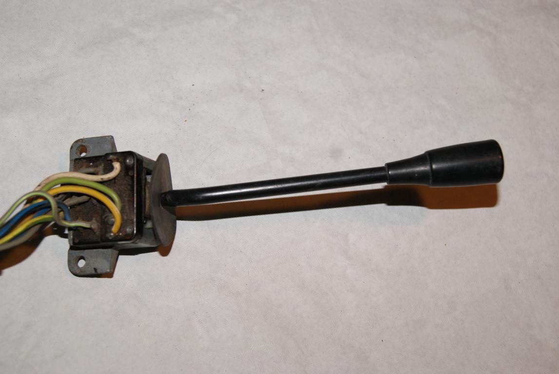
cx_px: 280
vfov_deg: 25.8
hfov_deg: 37.8
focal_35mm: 52
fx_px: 816
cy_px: 187
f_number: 5.6
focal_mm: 35
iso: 400
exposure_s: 1/60
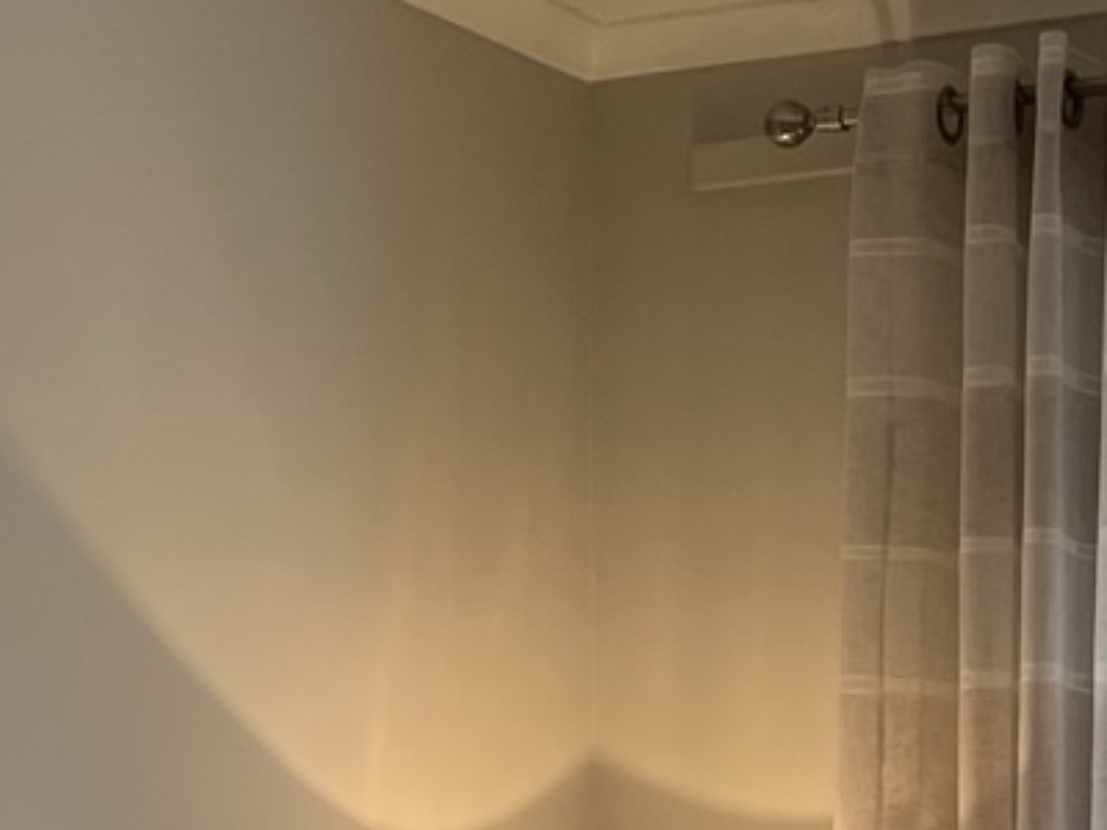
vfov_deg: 10.8
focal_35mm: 133
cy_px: 1209
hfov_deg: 14.8
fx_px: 4253
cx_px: 858
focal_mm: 5.7
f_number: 1.5
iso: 80
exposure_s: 1/100
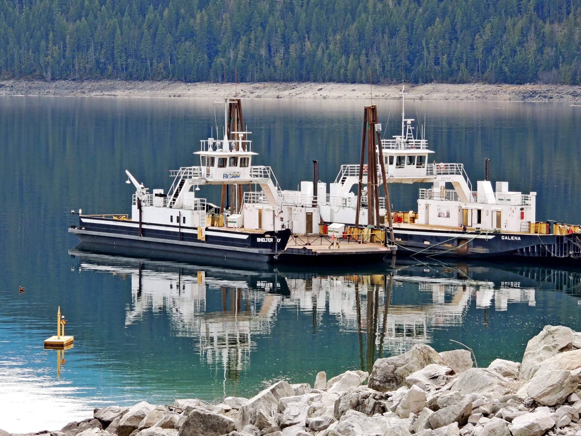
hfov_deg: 10.7
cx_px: 290
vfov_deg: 8.0
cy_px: 218
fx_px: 3105
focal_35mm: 185
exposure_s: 1/250
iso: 100
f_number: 4.6
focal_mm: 33
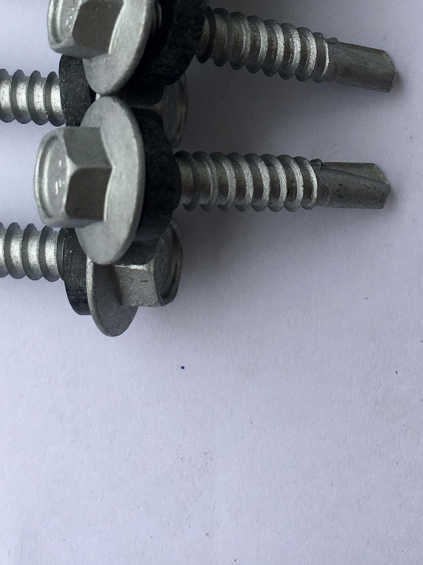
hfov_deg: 24.4
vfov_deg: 30.5
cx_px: 168
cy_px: 38
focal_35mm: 60
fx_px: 977
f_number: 2.2
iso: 25
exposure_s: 1/810
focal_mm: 4.15
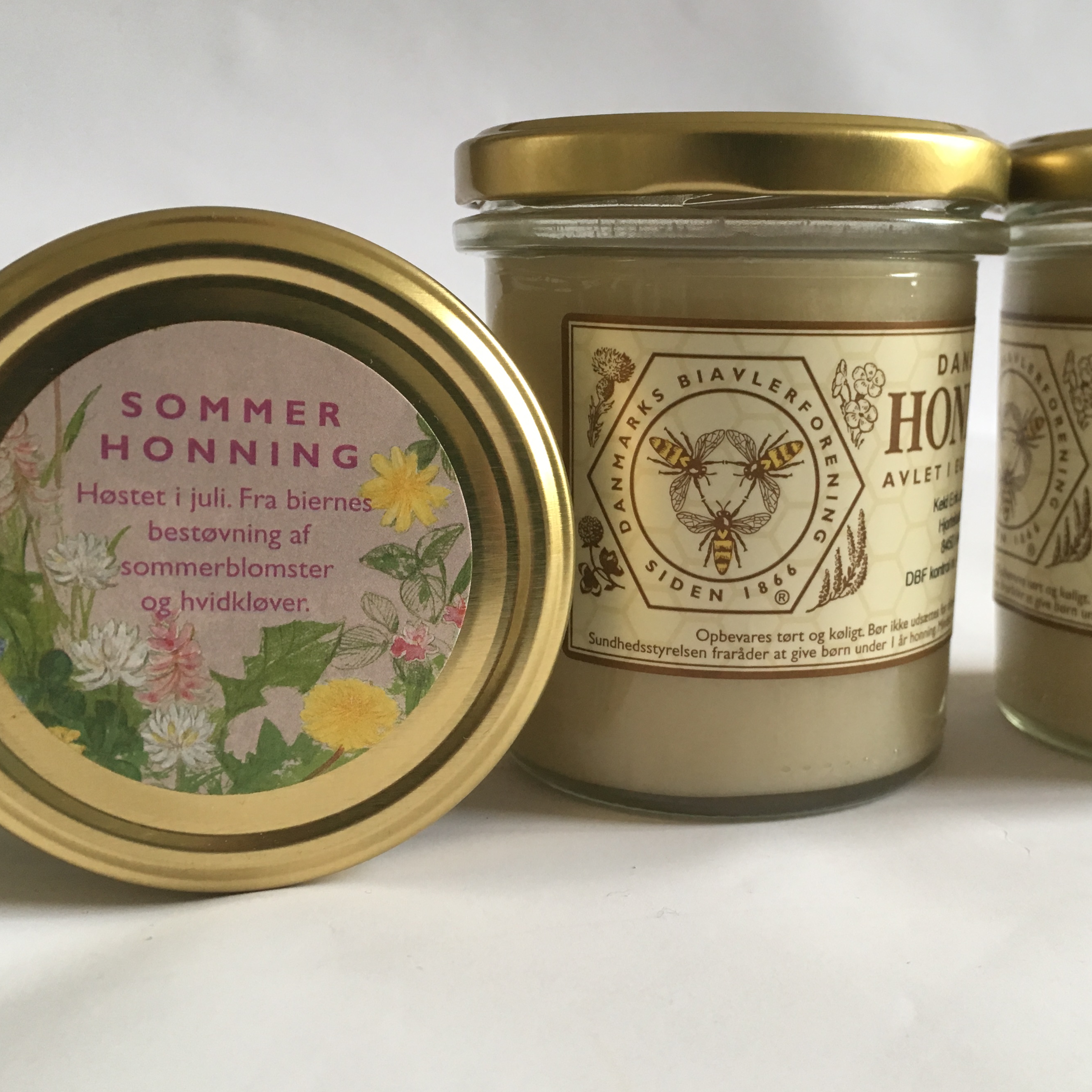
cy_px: 576
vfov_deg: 42.8
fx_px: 1392
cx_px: 677
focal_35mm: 39
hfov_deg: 42.5
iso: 64
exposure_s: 1/33
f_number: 2.2
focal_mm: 4.15
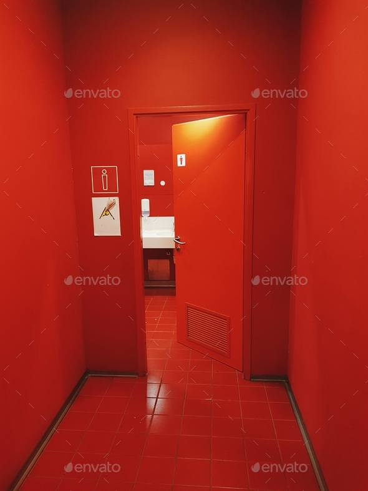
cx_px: 184
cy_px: 246
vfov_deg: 67.3
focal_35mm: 26
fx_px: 369
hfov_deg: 53.1
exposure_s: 1/25
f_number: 1.7
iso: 250
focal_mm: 4.2
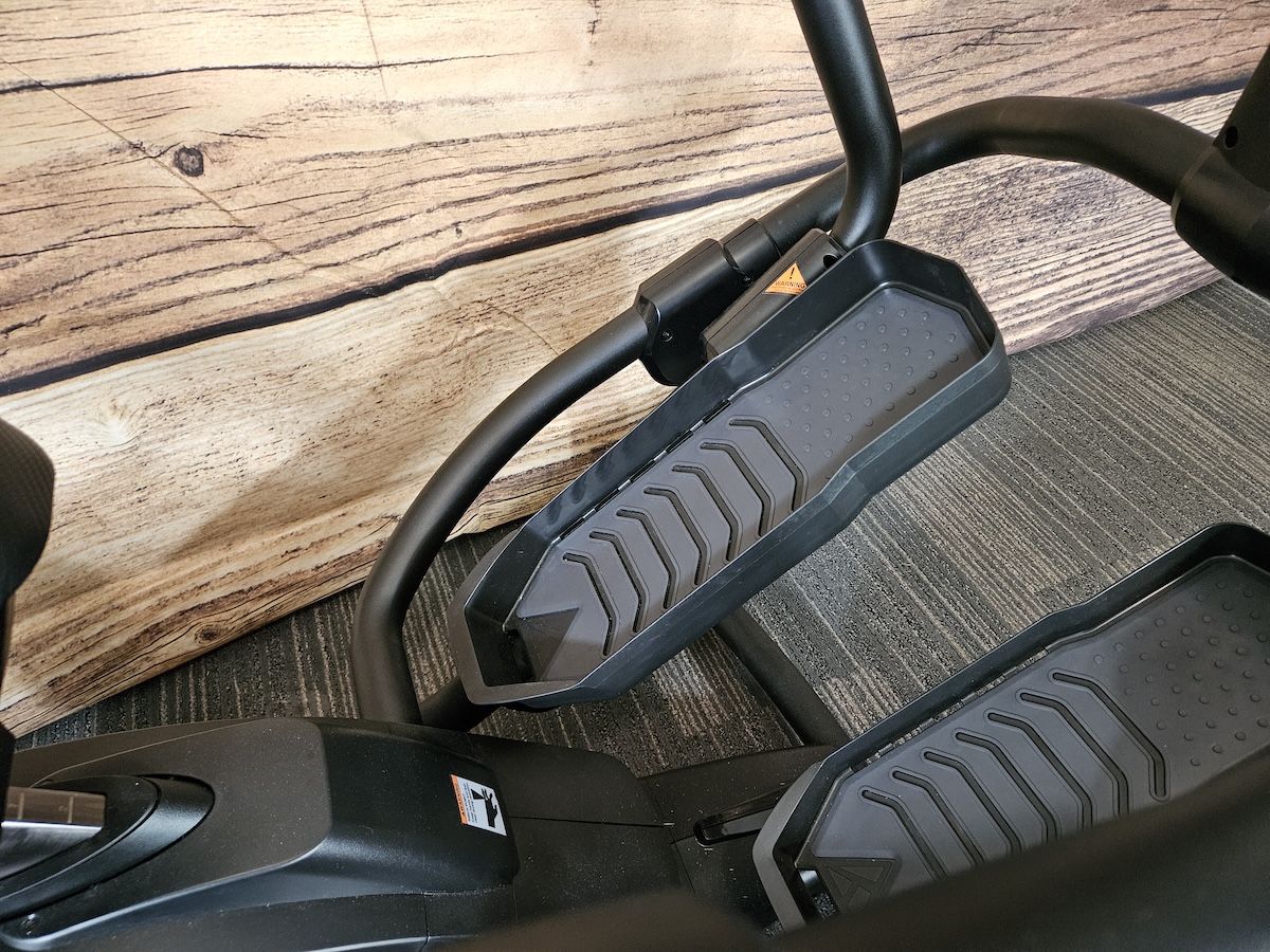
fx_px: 844
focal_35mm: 23
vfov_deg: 58.9
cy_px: 476
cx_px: 635
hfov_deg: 73.9
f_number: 1.8
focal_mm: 5.4
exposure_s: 1/60
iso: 640
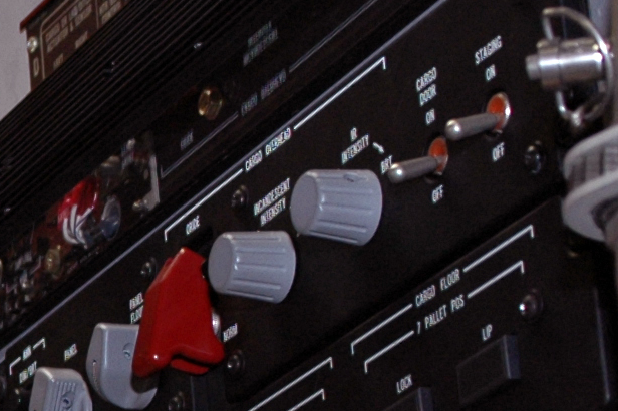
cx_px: -705
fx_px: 3517
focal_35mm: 205
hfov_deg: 9.3
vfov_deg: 6.6
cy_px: 705
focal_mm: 28
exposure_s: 1/60
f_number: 5
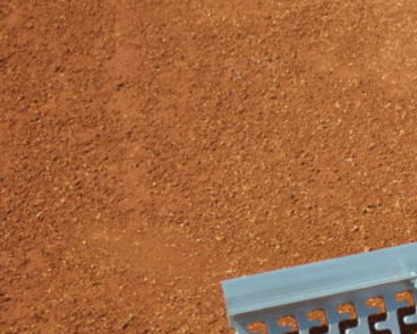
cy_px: 220
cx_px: 669
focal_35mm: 182
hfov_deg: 10.2
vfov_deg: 8.5
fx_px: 2247
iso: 200
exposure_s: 1/1600
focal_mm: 40
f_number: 5.3
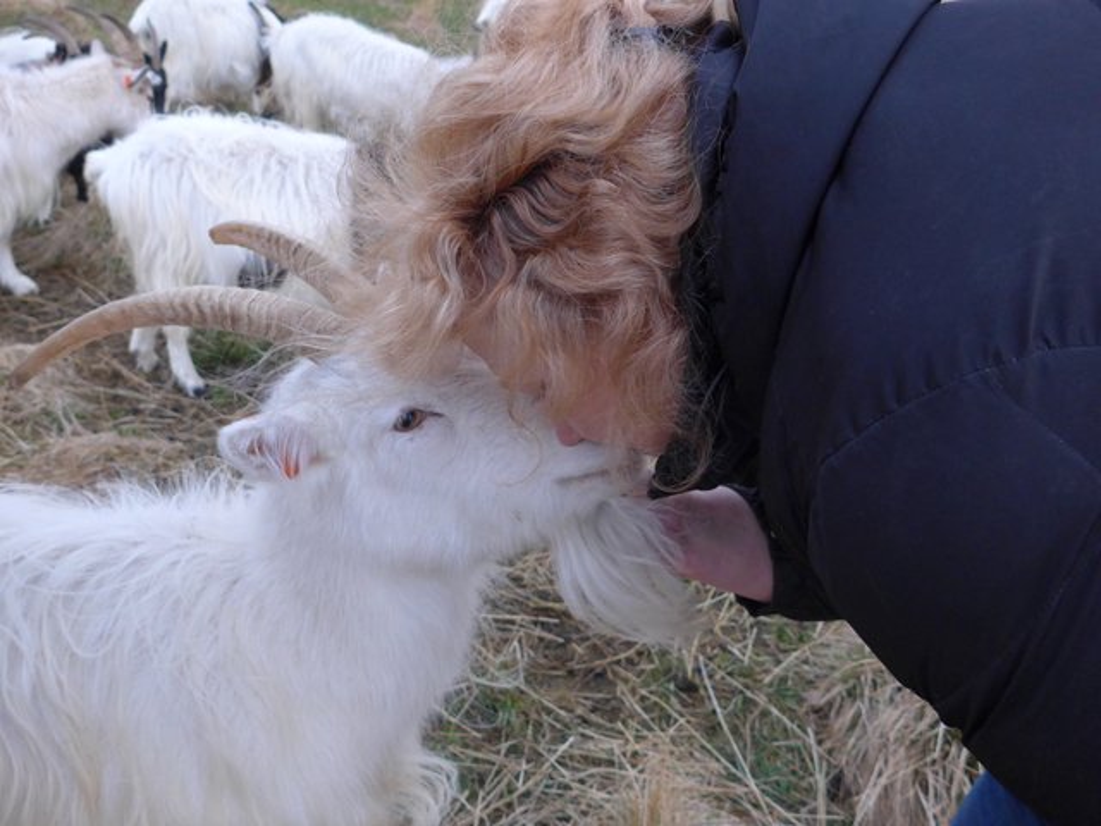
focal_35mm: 29
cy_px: 413
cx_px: 550
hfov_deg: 61.7
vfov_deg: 48.2
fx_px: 922
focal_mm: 6
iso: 400
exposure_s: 1/250
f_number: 2
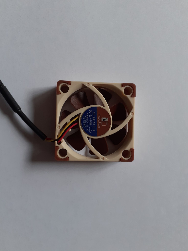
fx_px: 196
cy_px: 126
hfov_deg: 51.4
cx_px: 94
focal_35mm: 27
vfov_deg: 65.3
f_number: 1.9
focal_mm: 3.6
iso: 64
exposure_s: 1/100
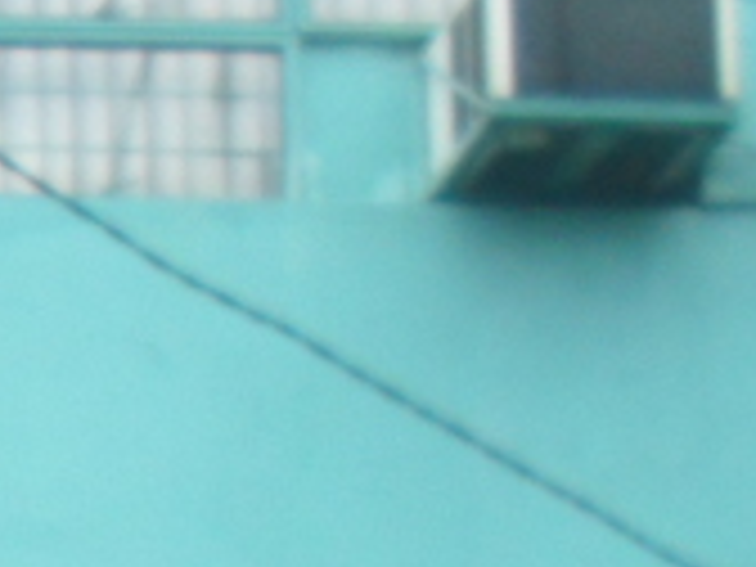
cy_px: 1256
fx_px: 4652
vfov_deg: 6.7
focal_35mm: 213
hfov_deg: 8.4
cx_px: -1174
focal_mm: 6.3
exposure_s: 1/500
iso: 100
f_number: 3.2
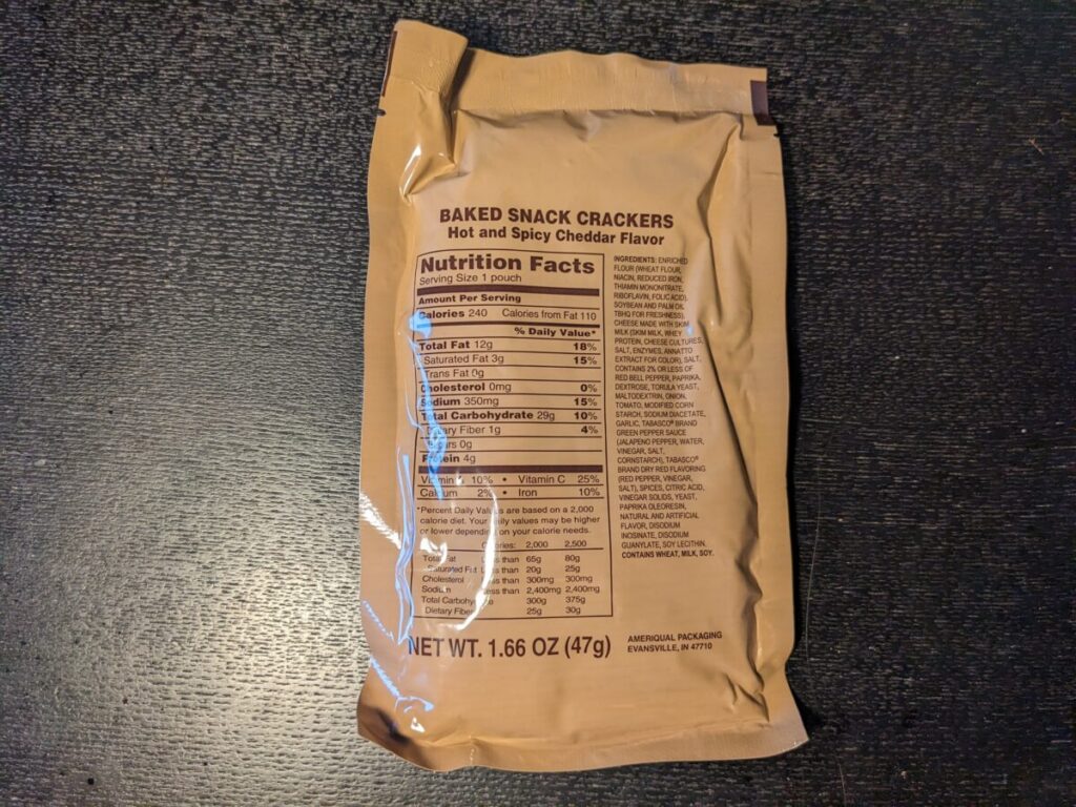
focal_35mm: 27
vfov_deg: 51.4
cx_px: 538
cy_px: 404
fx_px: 839
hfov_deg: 65.3
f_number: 1.73
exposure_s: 1/25
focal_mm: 4.38
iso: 57
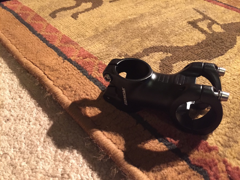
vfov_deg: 48.2
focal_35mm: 29
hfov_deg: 61.7
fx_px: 201
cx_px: 120
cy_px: 90
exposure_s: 1/15
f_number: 2.2
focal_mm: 4.15
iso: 320
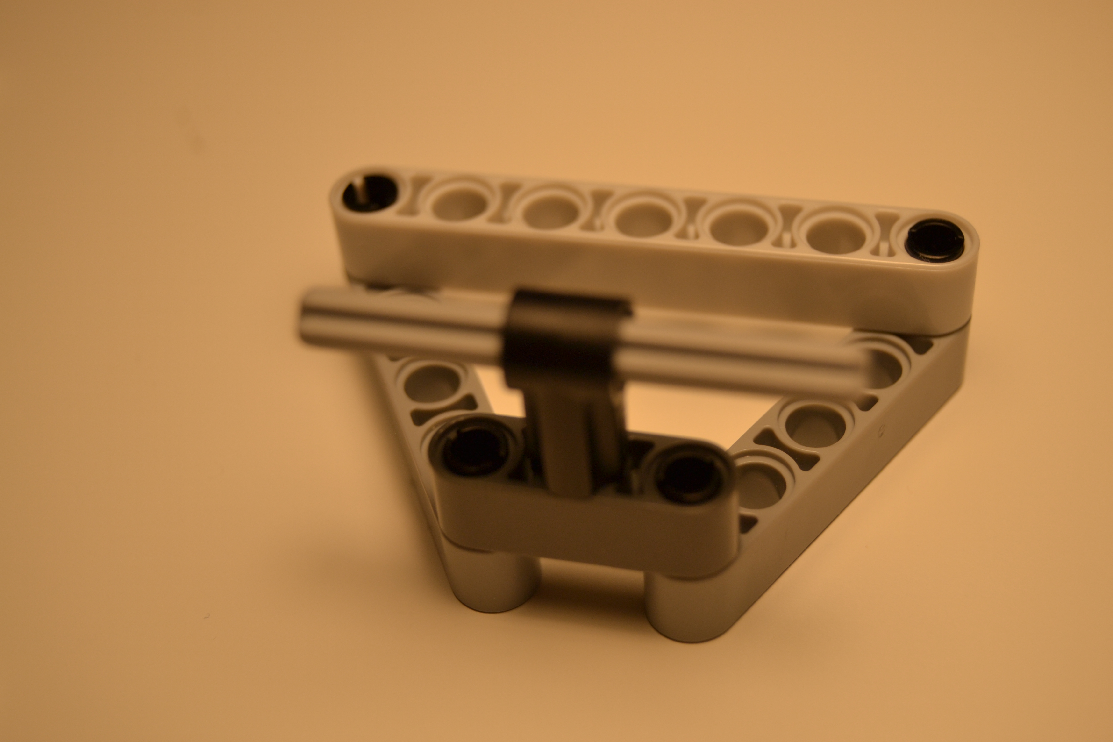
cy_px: 371
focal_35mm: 57
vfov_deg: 23.8
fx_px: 1762
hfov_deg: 35.1
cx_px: 556
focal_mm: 38
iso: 180
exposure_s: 1/125
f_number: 4.8
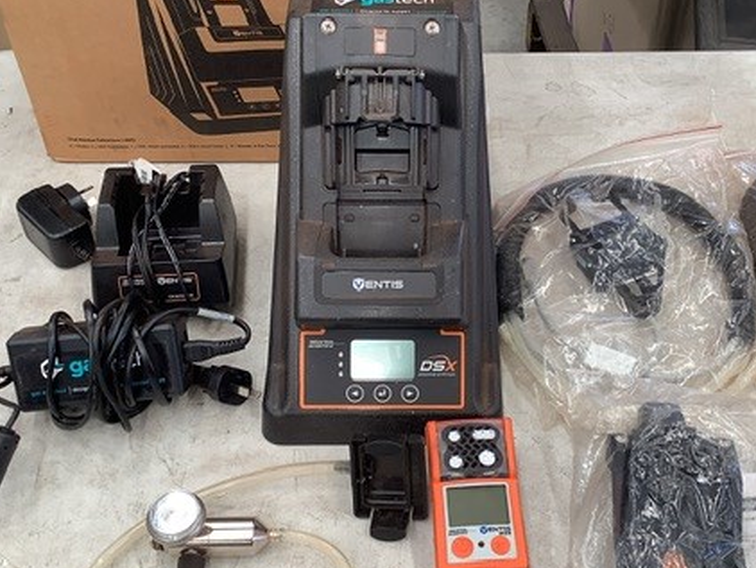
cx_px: 457
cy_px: 278
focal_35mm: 47
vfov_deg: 30.9
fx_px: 1027
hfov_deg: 40.2
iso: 50
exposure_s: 1/50
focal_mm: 3.3
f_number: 2.4
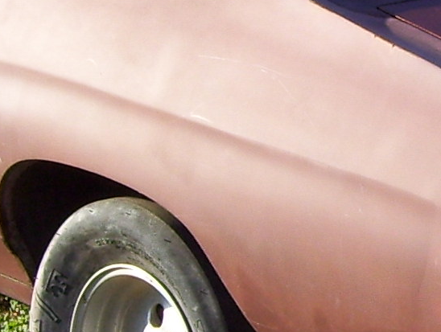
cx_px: 427
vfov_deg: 8.0
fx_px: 2387
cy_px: 129
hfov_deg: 10.5
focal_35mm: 187
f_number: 4.8
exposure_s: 1/250
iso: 80
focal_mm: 6
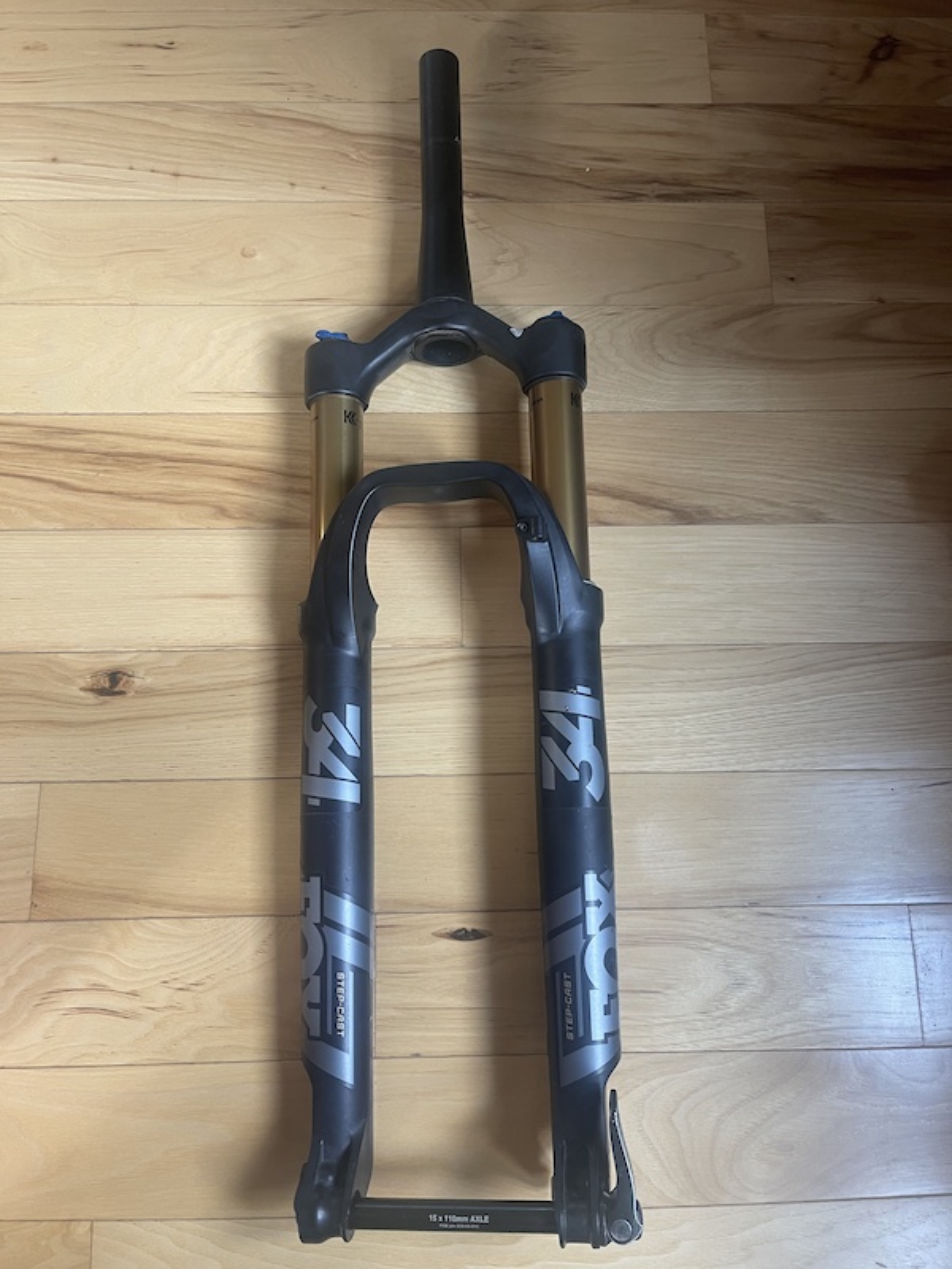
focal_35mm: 25
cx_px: 476
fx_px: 917
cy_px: 634
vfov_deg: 69.4
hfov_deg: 54.9
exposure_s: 1/60
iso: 160
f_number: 1.6
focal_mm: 5.1
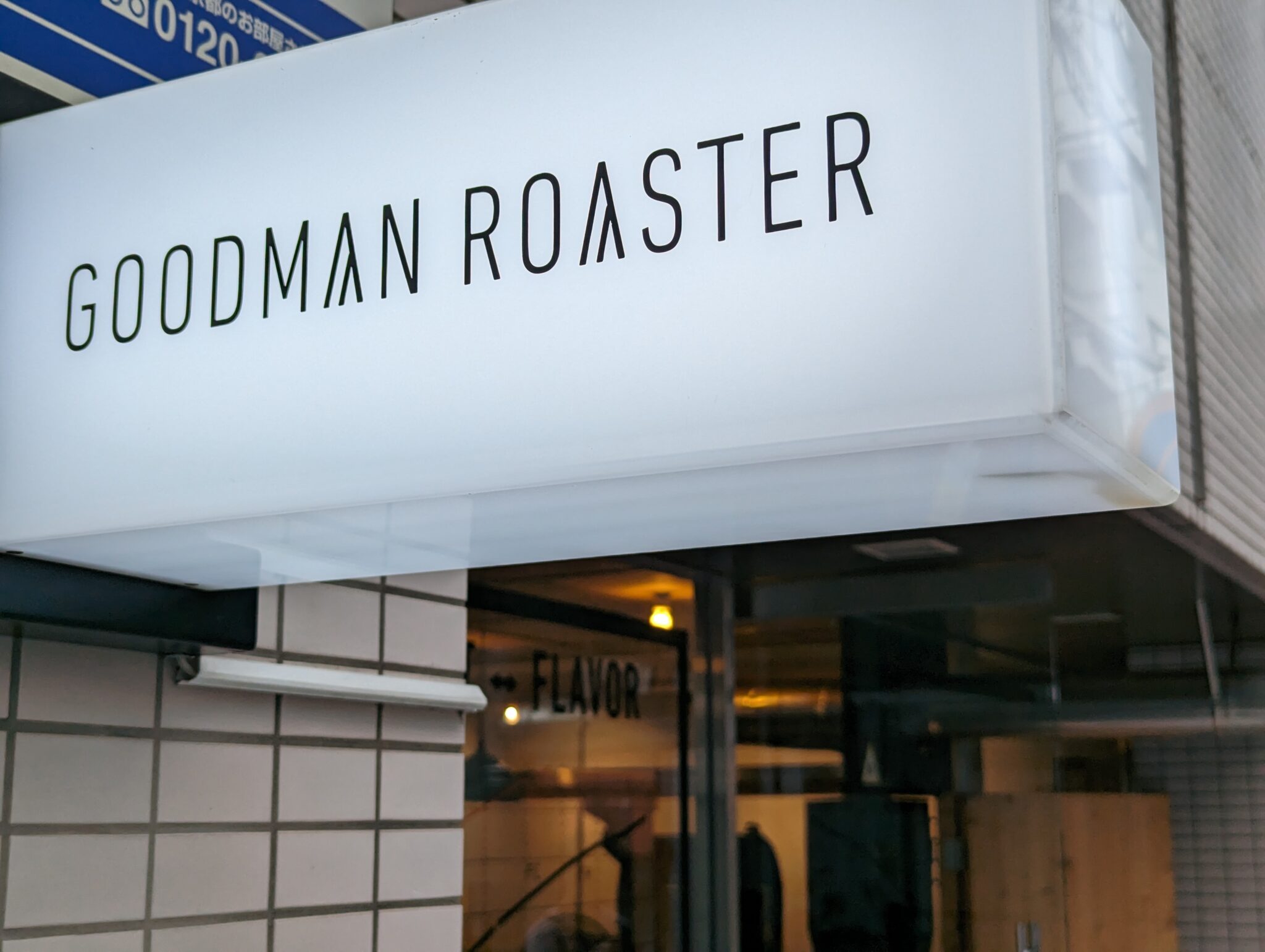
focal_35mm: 48
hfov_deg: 39.6
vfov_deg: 30.3
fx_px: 1757
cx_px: 632
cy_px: 476
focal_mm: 6.81
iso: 93
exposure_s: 1/950
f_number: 1.85
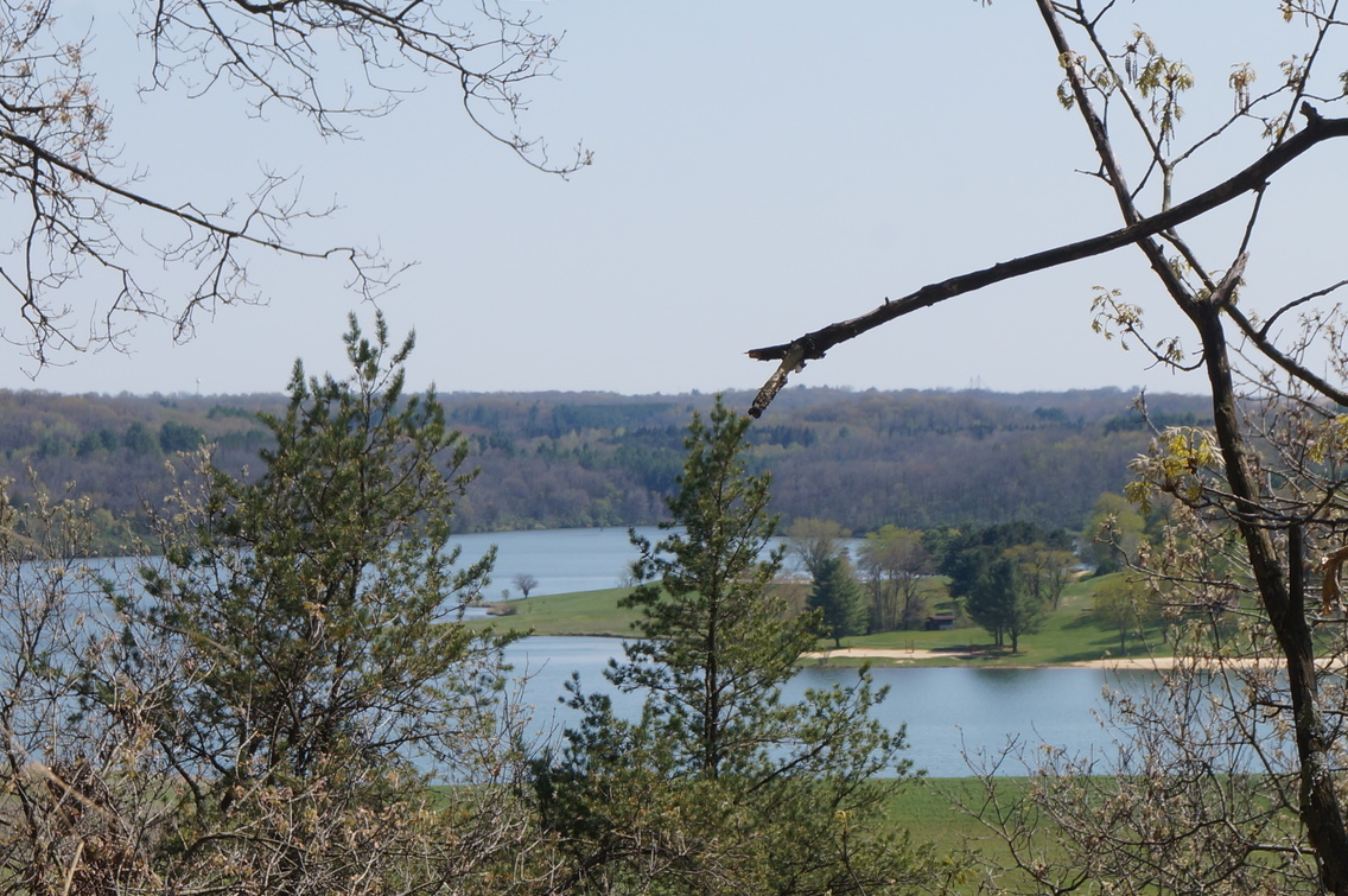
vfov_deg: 10.4
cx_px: 589
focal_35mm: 132
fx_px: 4938
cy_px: 511
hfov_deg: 15.5
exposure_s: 1/125
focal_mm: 50
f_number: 13
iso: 100
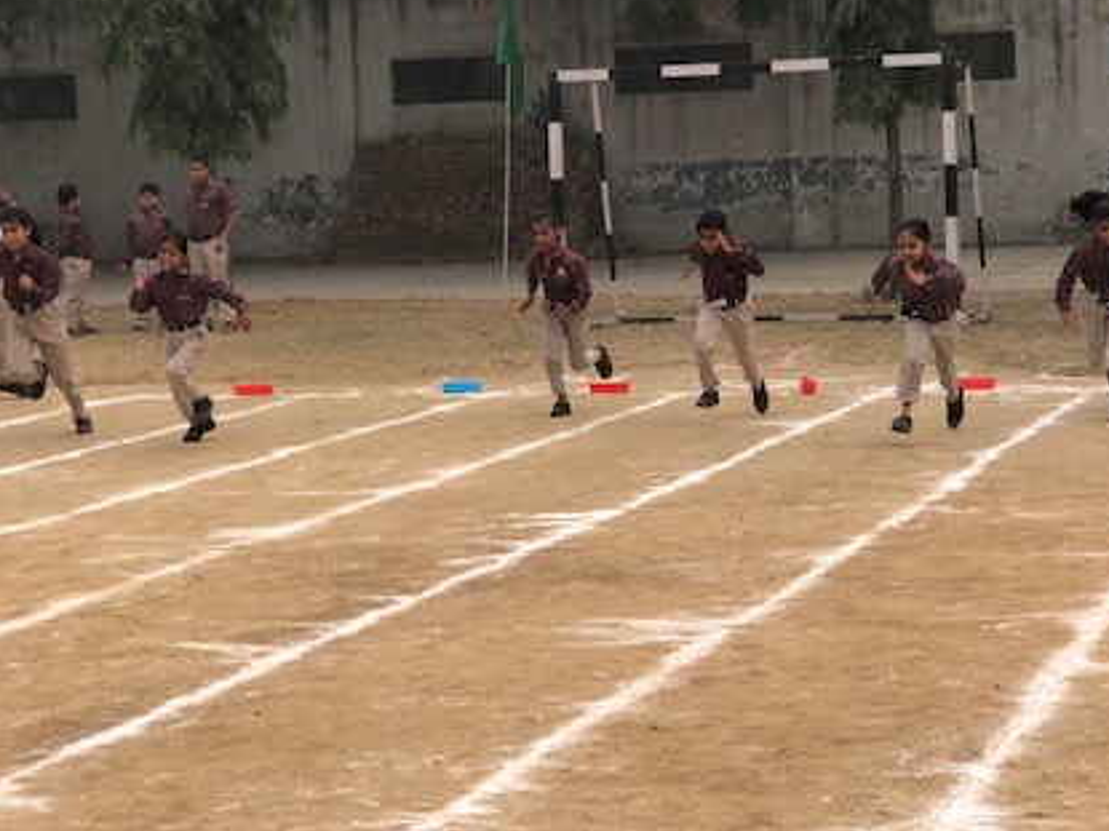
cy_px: 449
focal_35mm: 88
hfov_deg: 22.3
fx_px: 2818
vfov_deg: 16.8
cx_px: 593
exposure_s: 1/461
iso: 20
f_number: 2.8
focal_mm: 6.6
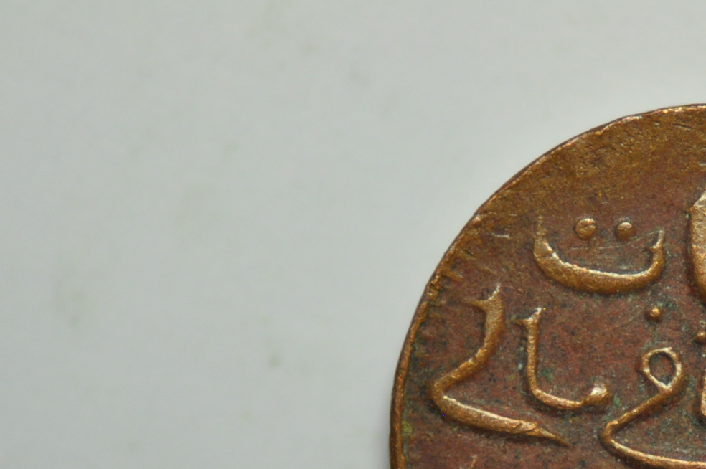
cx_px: 717
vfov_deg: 7.0
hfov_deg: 10.4
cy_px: 453
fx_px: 3840
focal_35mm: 196
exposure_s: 1/250
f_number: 4.2
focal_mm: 60
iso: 720
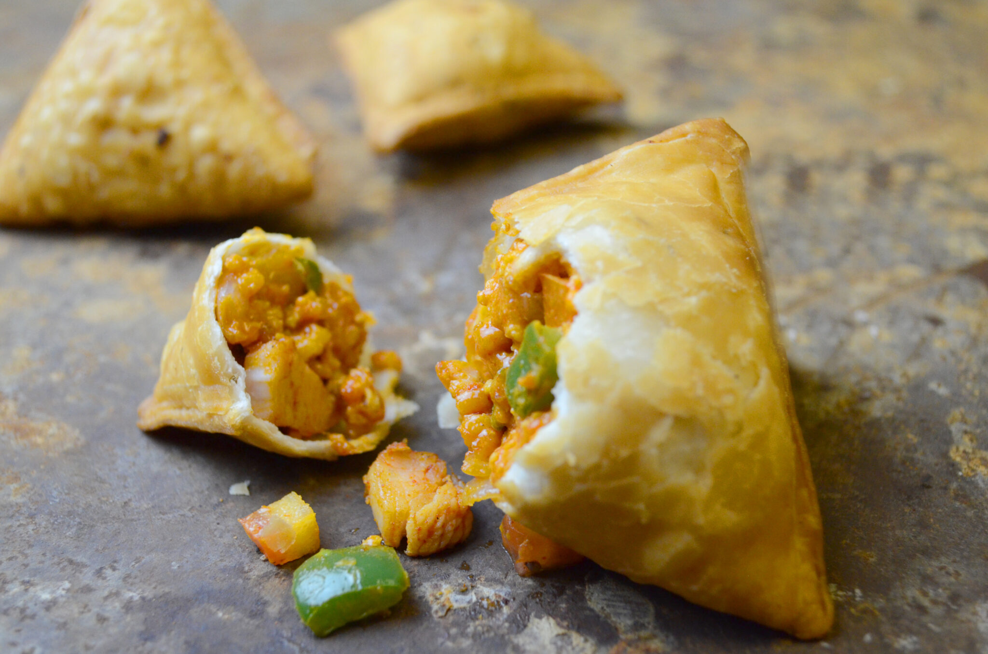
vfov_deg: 24.9
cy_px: 327
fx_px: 1479
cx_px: 494
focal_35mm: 54
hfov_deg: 36.9
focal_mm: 36
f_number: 5
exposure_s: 1/10
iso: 320
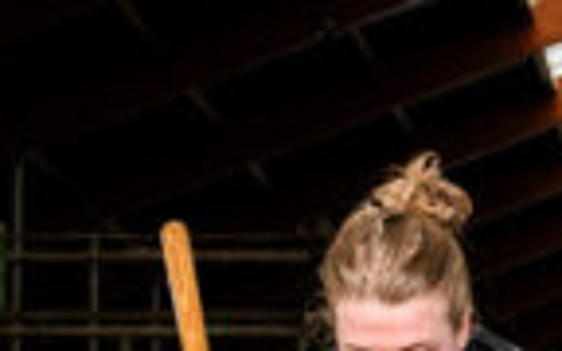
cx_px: 593
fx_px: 3385
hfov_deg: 9.4
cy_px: 562
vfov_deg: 5.9
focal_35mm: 221
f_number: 4
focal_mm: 29
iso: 800
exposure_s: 1/250
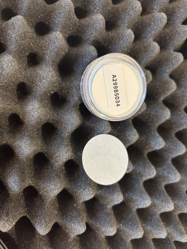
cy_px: 124
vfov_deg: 67.3
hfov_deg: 53.1
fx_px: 187
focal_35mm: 26
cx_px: 94
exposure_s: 1/60
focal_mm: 5.96
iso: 320
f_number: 1.6
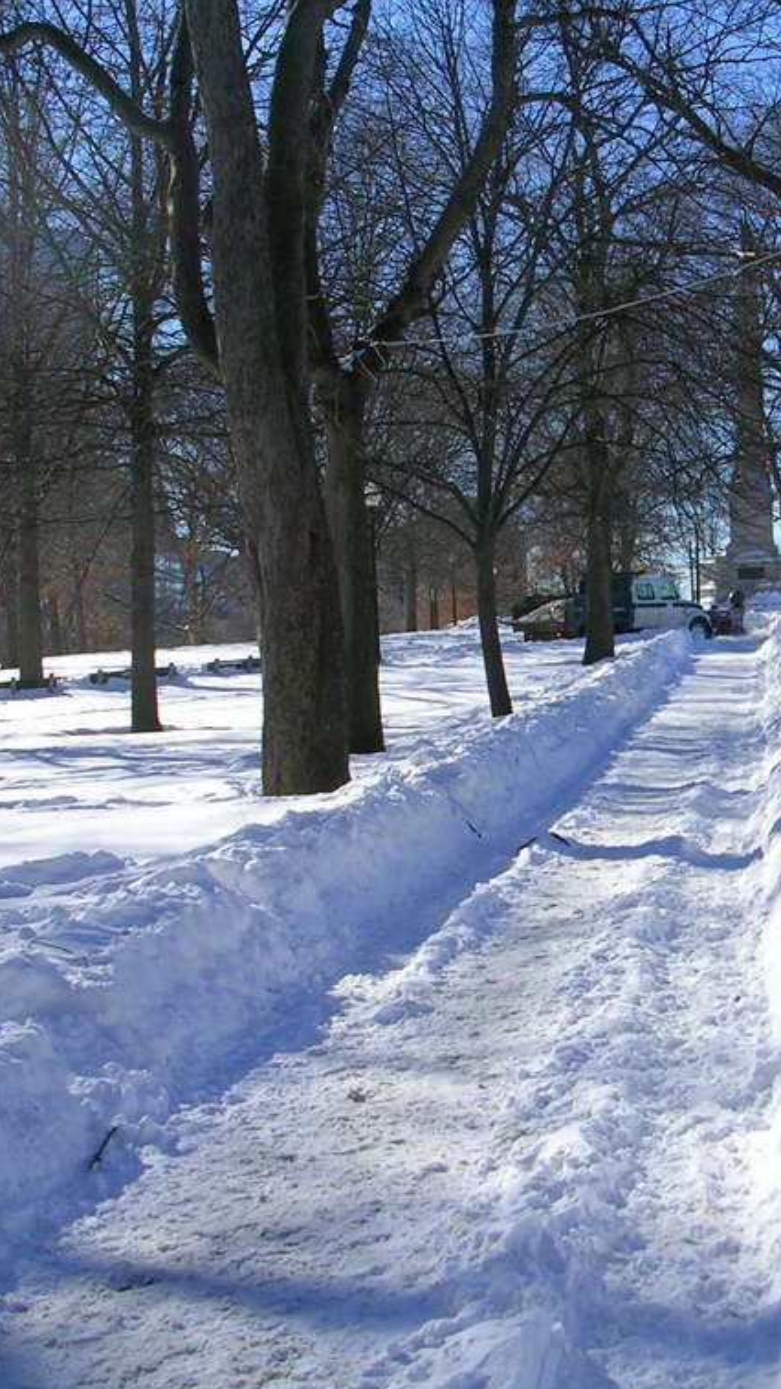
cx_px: 667
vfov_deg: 37.2
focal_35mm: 56
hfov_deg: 21.1
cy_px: 703
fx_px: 2061
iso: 50
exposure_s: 1/327
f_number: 5.6
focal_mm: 5.8
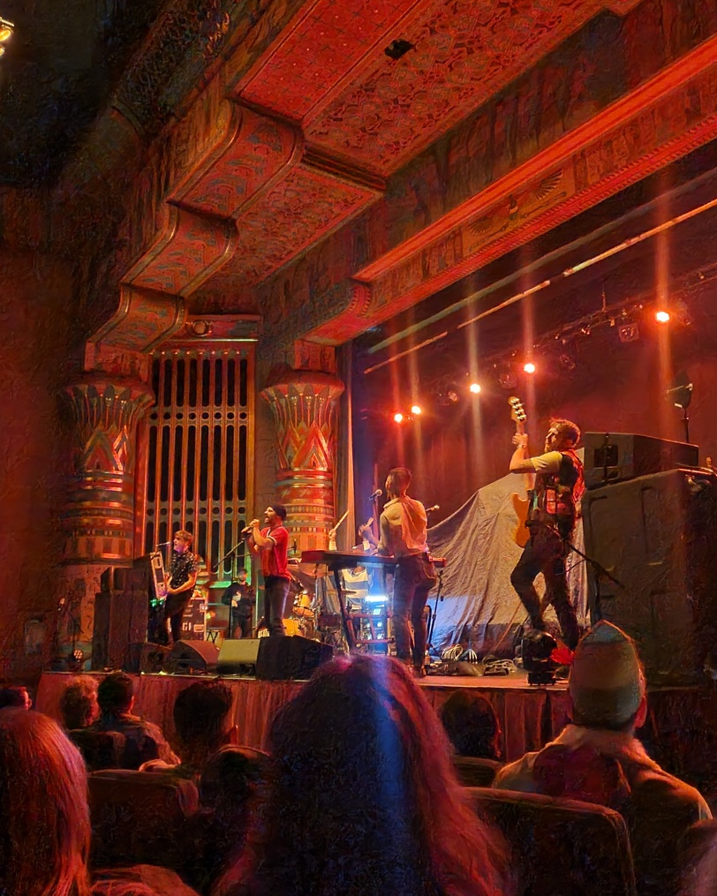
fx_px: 796
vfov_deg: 58.8
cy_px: 465
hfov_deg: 48.5
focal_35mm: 30
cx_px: 368
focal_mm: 4.3
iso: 1600
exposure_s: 1/8
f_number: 1.5
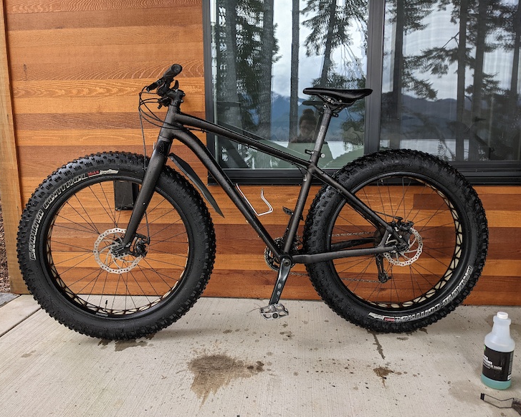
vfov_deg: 50.0
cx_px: 245
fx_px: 447
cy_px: 214
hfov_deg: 60.4
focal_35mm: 29
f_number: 1.73
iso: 49
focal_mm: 4.38
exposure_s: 1/279
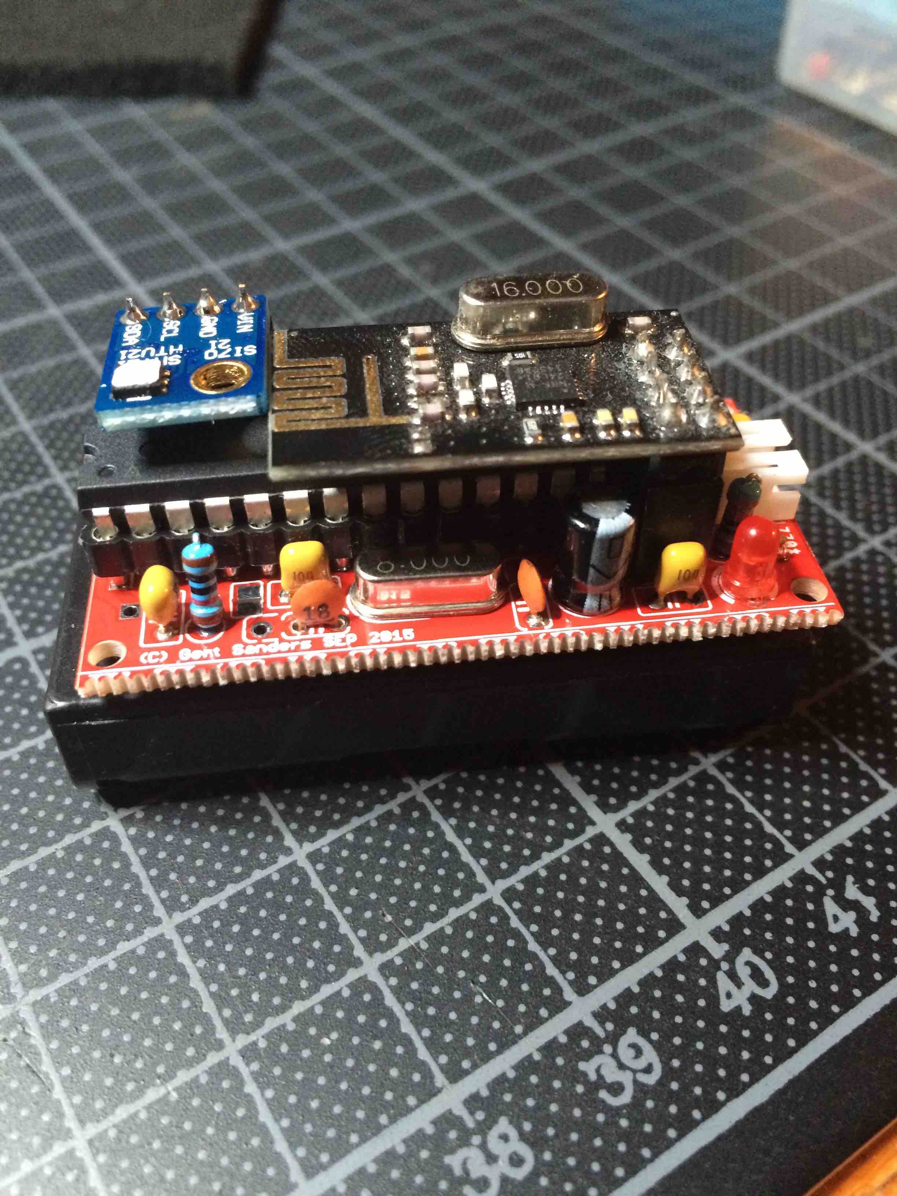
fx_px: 1002
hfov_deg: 48.2
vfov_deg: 61.7
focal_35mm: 29
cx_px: 448
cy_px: 598
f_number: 2.2
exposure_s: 1/20
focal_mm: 4.15
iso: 320
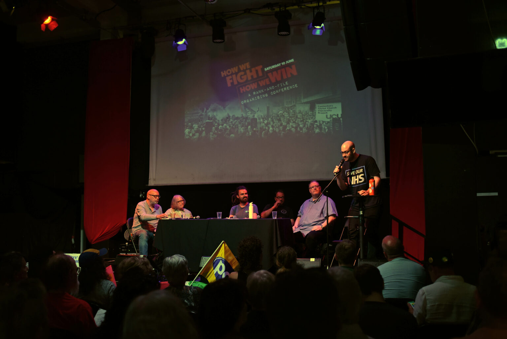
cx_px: 254
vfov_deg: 37.9
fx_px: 493
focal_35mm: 35
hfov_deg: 54.4
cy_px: 170
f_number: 3.2
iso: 2000
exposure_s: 1/160
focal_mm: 35
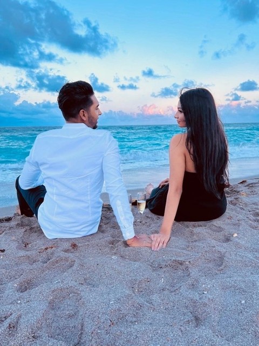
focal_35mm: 26
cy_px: 173
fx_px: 259
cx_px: 130
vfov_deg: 67.3
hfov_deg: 53.1
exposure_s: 1/232
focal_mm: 5.7
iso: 40
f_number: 1.5
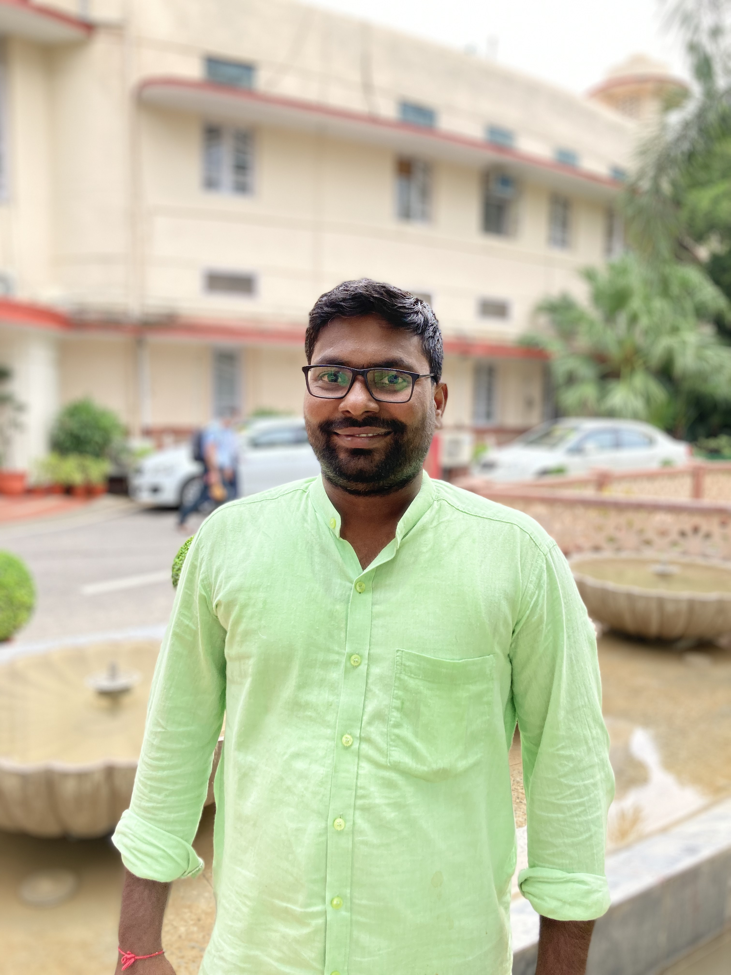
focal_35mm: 28
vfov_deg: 63.4
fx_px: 788
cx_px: 366
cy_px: 488
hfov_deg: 49.7
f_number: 1.8
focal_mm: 3.99
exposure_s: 1/121
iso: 50
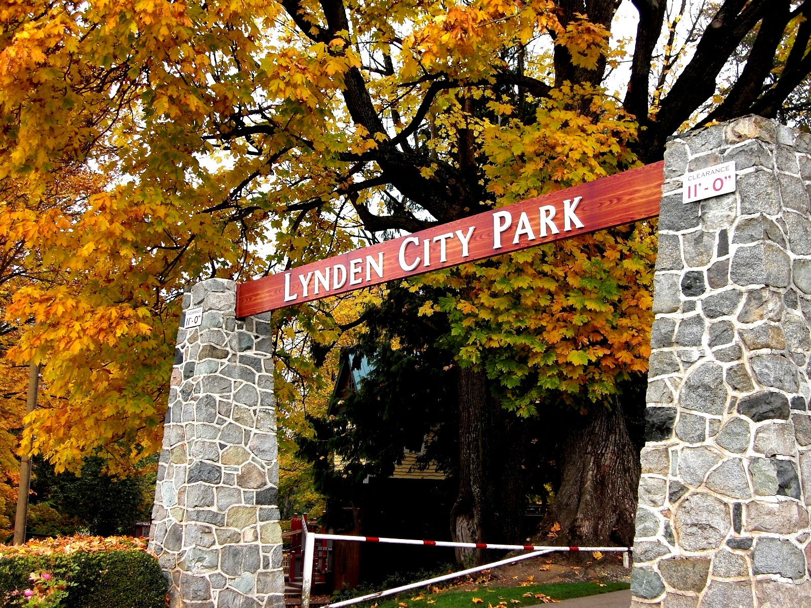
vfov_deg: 31.5
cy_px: 304
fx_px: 1078
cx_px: 406
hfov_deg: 41.2
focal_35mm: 46
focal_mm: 8.2
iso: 50
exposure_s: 1/80
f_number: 3.3
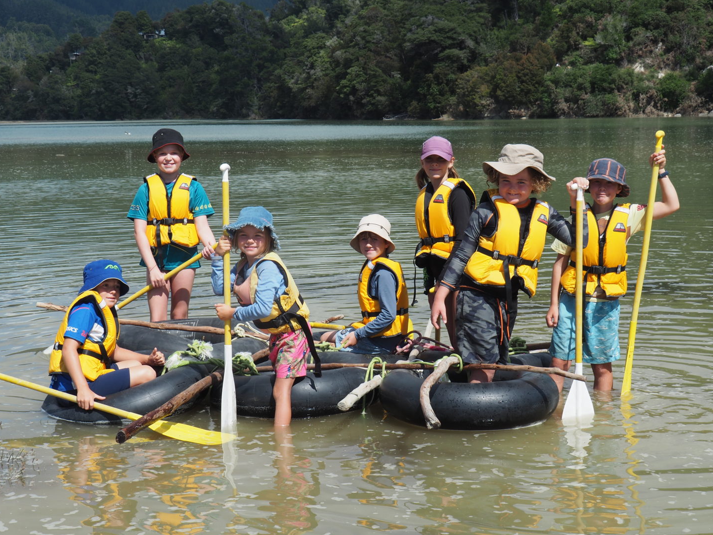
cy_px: 268
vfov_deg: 23.7
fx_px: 1277
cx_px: 351
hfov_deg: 31.2
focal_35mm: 62
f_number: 10
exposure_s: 1/320
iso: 200
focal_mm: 29
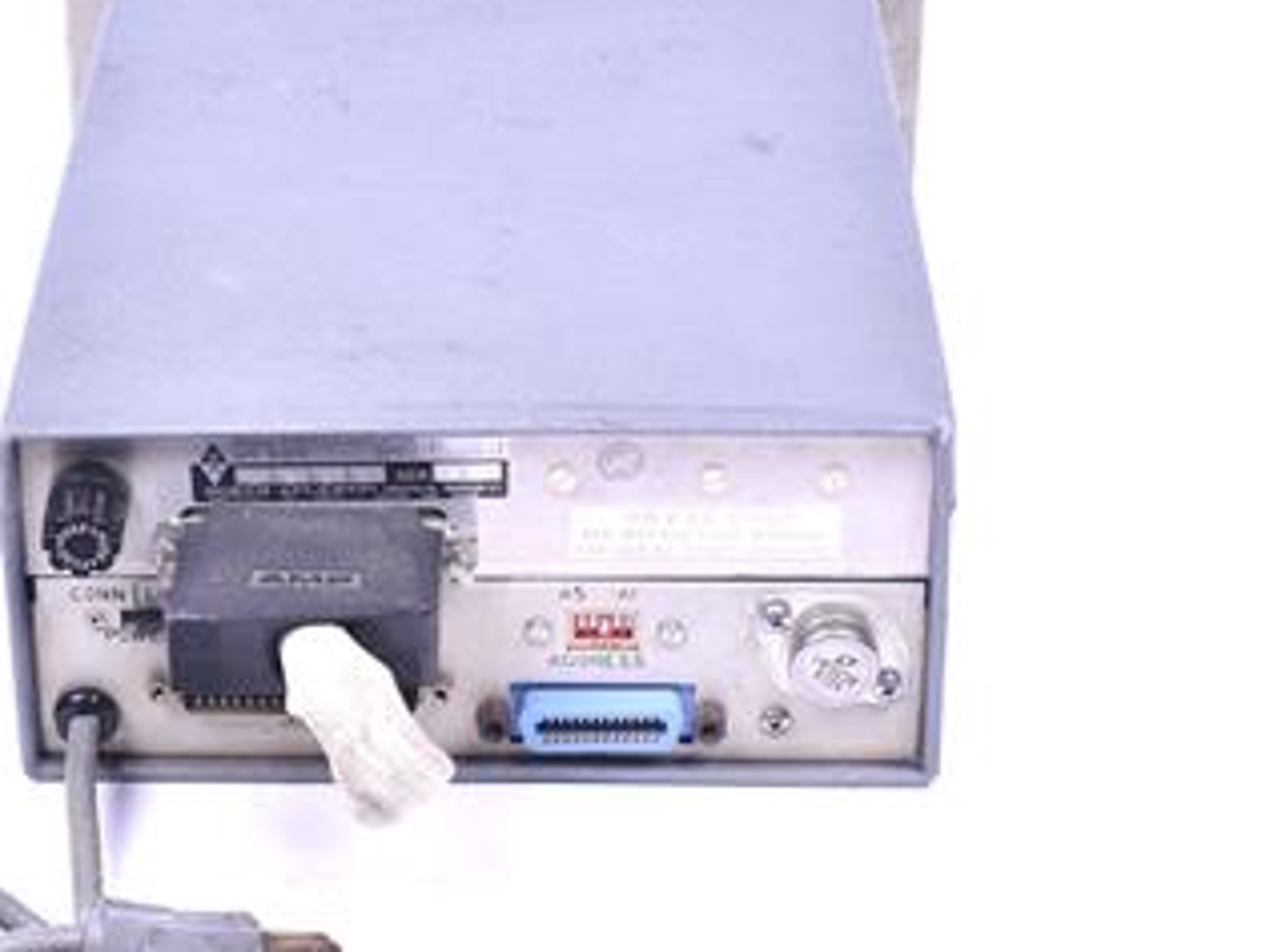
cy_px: 582
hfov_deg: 22.9
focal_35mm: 85
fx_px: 3115
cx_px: 398
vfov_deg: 17.4
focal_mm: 31
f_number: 10
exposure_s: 1/200
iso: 200
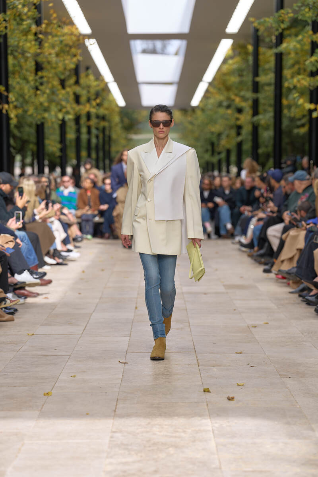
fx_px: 1325
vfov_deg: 20.4
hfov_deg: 13.7
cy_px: 238
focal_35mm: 100
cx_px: 159
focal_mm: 100
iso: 200
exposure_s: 1/800
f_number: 2.8
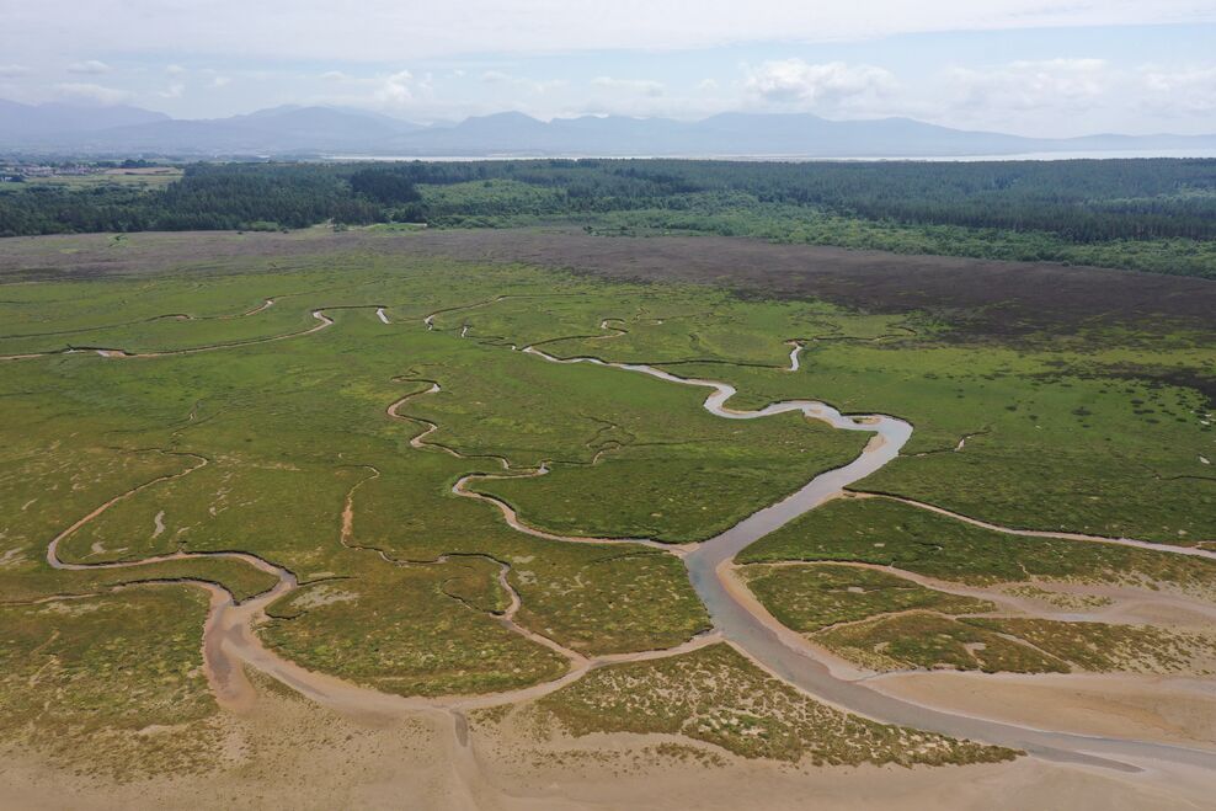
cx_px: 608
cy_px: 406
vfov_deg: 46.4
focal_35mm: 28
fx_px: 946
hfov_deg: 65.5
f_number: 6.3
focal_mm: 10.26
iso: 100
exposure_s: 1/500
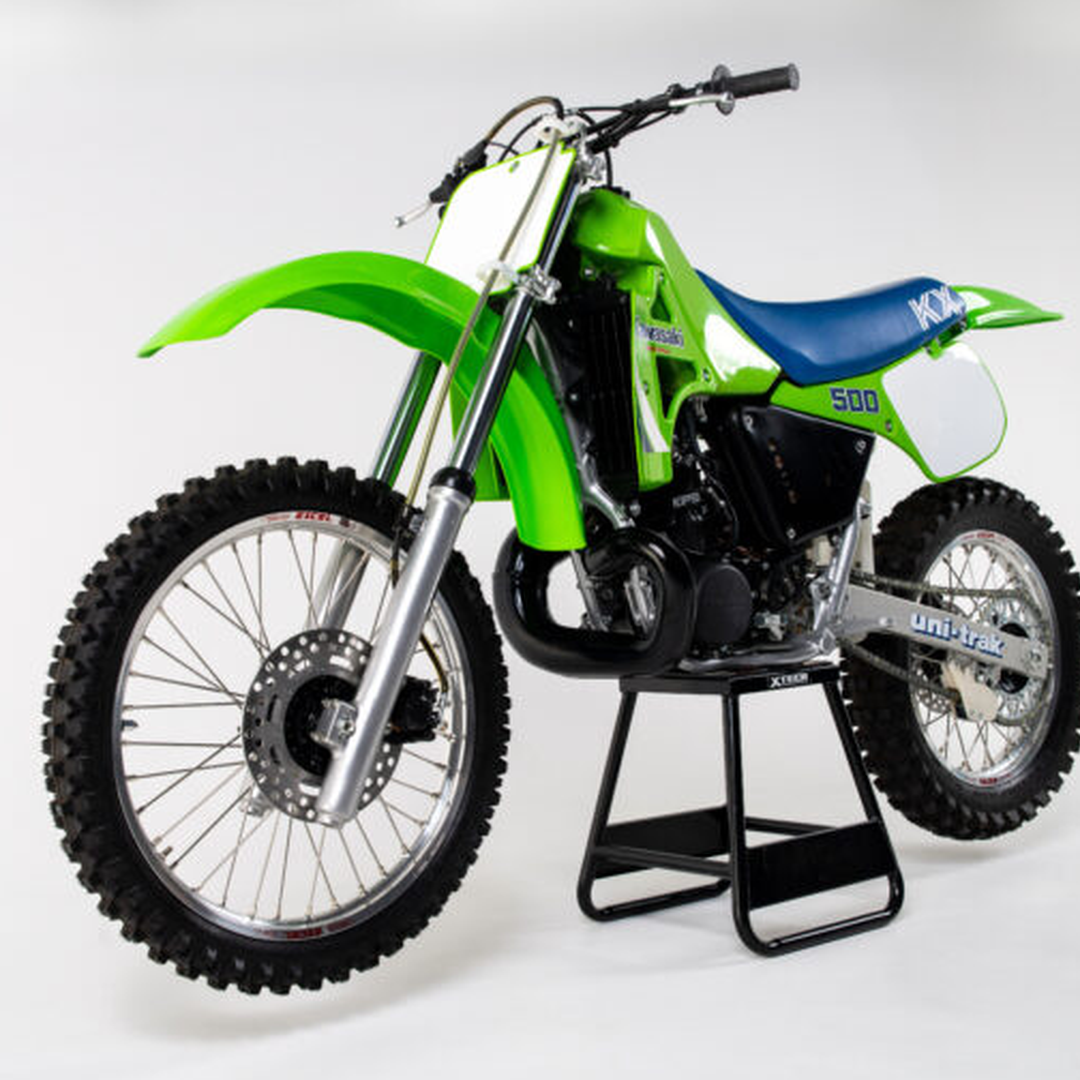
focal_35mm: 44
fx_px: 1553
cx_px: 527
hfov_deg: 38.3
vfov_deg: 38.3
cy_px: 538
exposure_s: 1/200
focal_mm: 34
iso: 200
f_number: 10
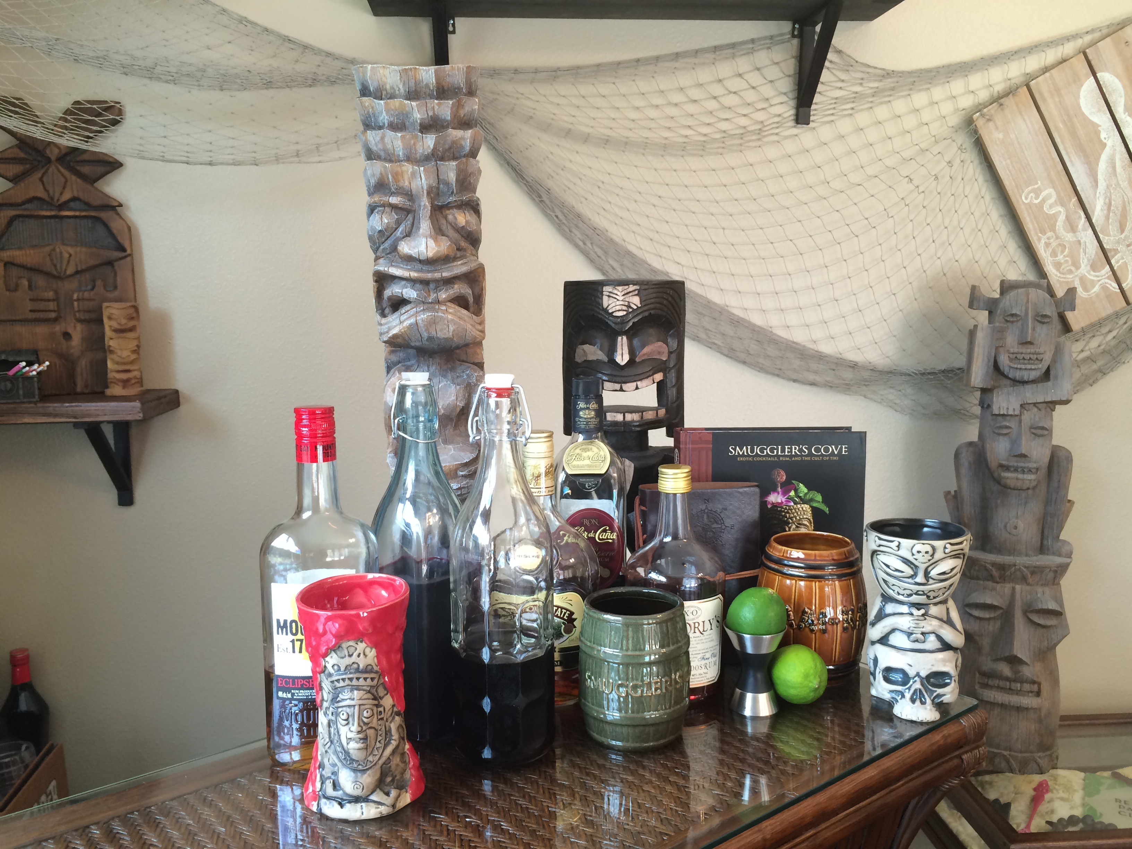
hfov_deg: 61.7
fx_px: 948
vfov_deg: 48.2
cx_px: 566
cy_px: 424
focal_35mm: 29
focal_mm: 4.15
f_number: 2.2
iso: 50
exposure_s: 1/30
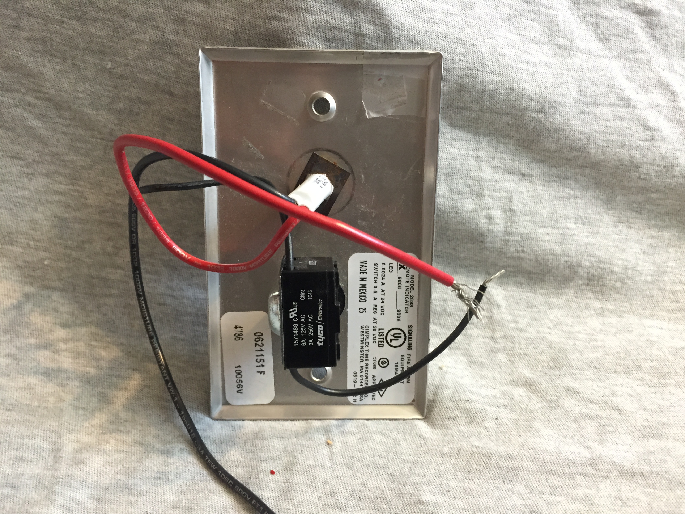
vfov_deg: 48.2
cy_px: 257
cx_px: 342
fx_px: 574
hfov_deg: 61.7
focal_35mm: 29
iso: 250
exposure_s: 1/20
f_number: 2.2
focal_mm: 4.15
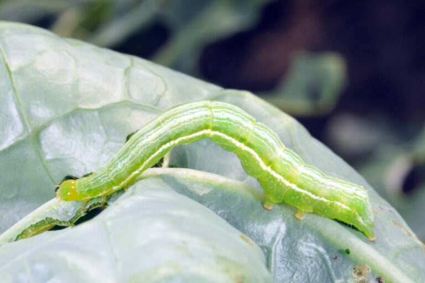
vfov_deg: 10.1
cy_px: 142
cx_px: 212
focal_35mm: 135
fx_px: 1592
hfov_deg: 15.2
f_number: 45
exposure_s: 1/60
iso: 400
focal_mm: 90
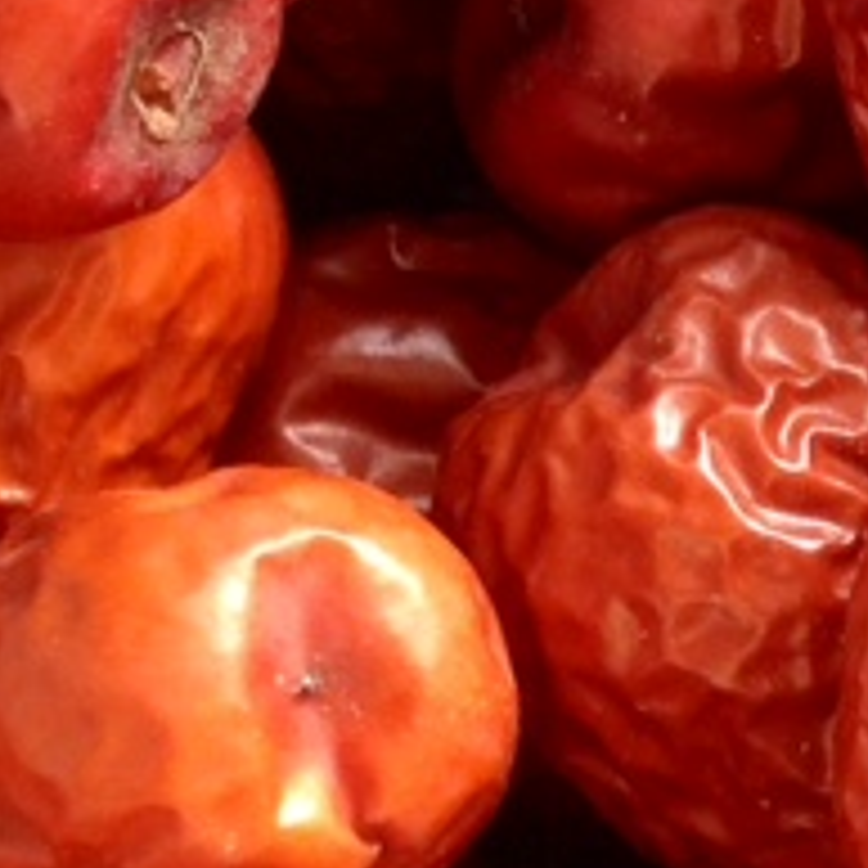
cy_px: 846
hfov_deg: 8.3
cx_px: 1502
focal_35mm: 205
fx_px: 5816
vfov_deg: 8.5
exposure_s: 1/60
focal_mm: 4.28
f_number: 2.4
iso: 64
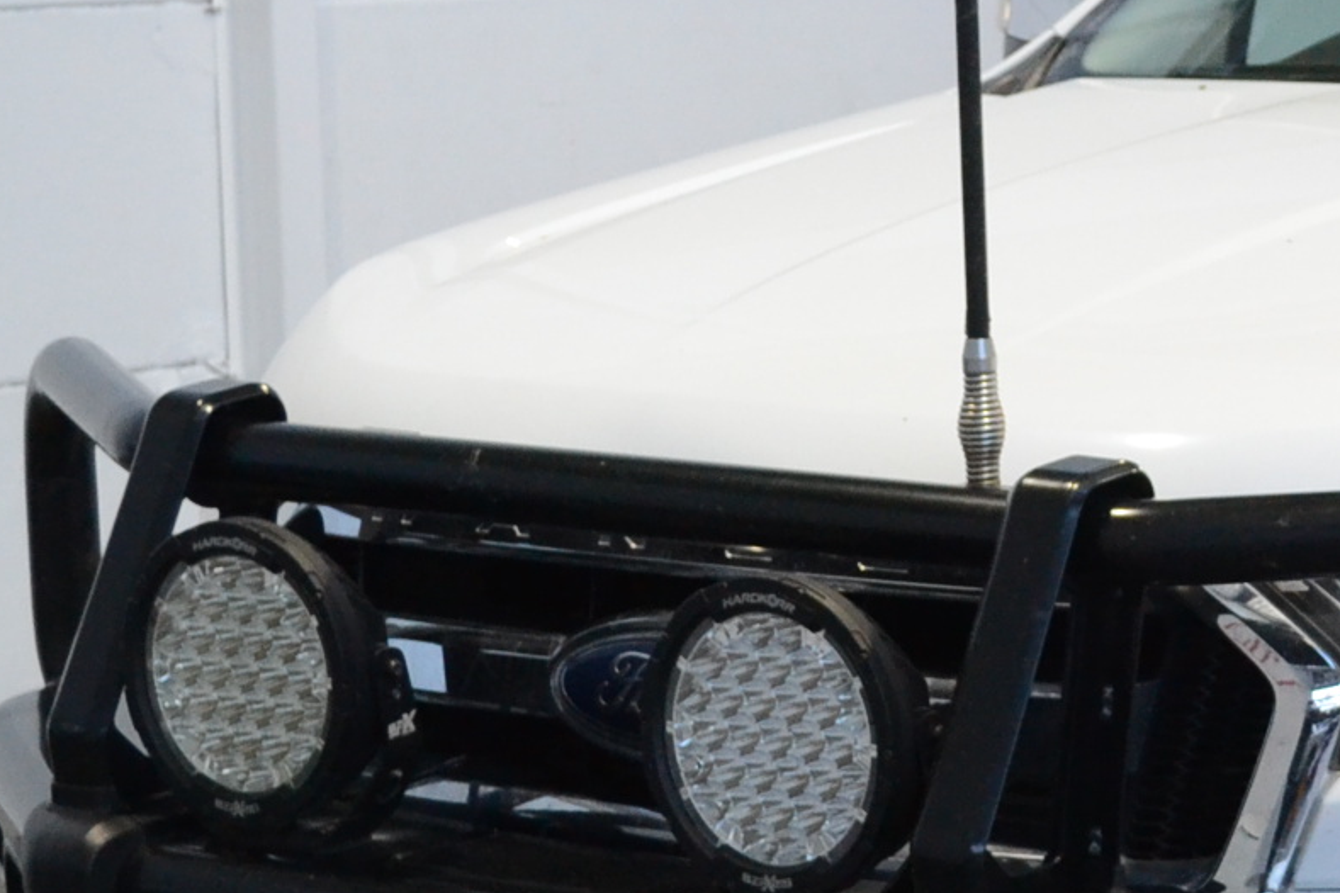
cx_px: 1744
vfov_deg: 9.2
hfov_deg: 13.3
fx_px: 5546
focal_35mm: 149
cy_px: 547
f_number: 5
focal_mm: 34
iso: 1600
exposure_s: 1/250
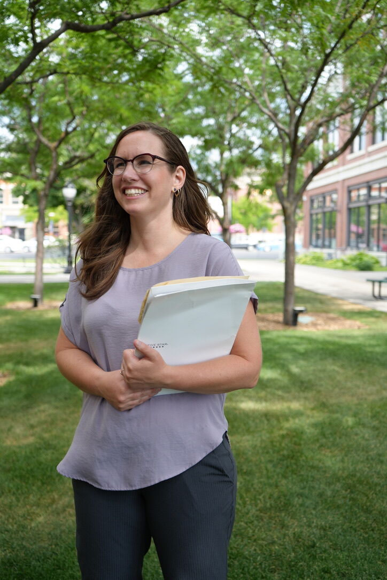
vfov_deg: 53.1
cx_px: 194
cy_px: 290
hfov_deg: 36.9
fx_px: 580
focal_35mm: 36
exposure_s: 1/160
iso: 100
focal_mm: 36
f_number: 4
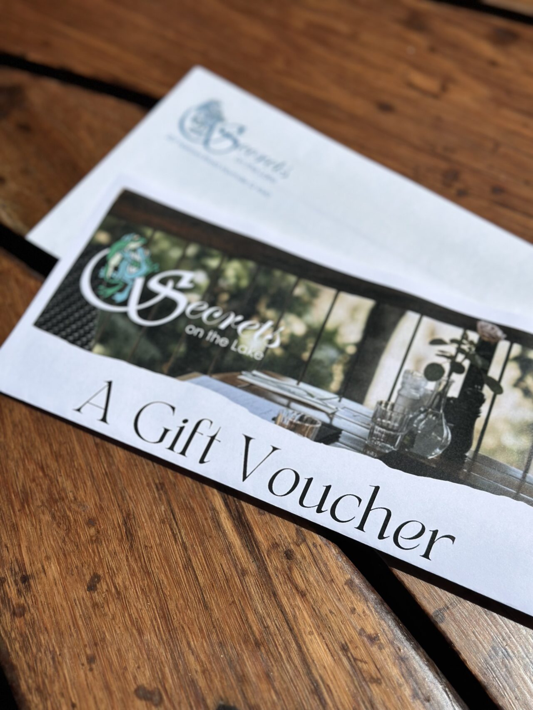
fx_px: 986
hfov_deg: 30.3
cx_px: 266
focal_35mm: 48
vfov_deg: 39.7
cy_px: 355
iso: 80
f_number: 1.78
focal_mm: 6.86
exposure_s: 1/18868
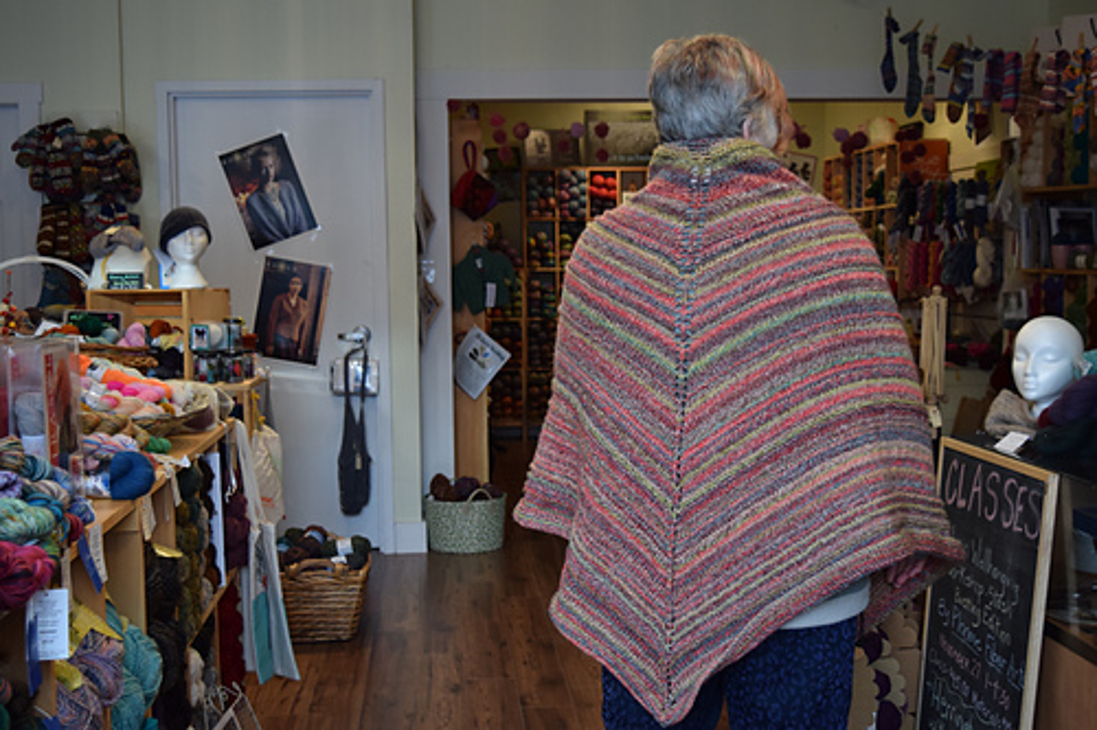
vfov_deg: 28.9
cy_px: 365
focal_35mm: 46
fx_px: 1416
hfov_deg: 42.3
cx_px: 548
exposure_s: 1/80
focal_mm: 31
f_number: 4.2
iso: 800
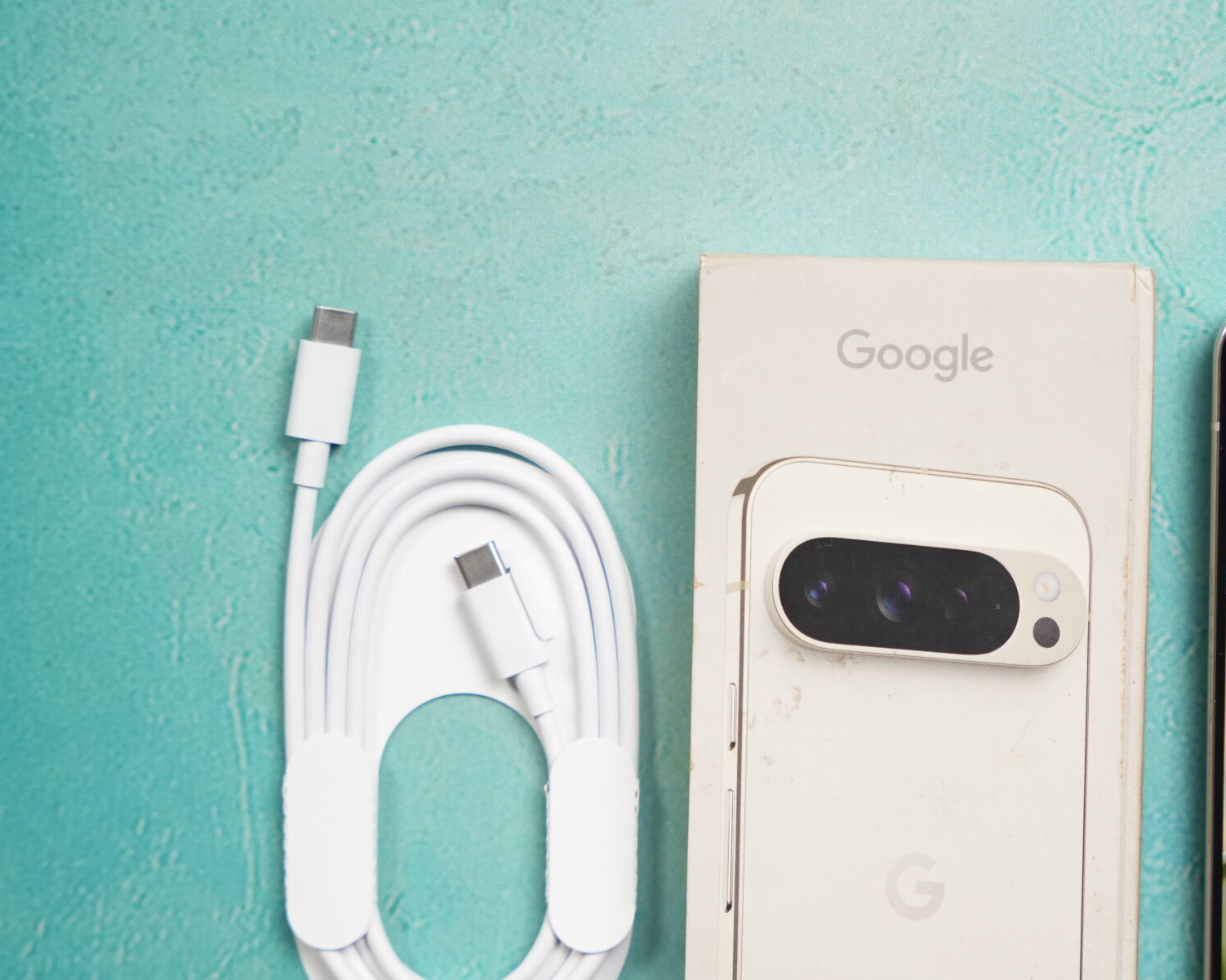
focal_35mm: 112
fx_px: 4063
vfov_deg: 13.7
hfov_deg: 17.0
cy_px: 643
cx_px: 975
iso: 640
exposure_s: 1/125
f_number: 3.5
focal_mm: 70
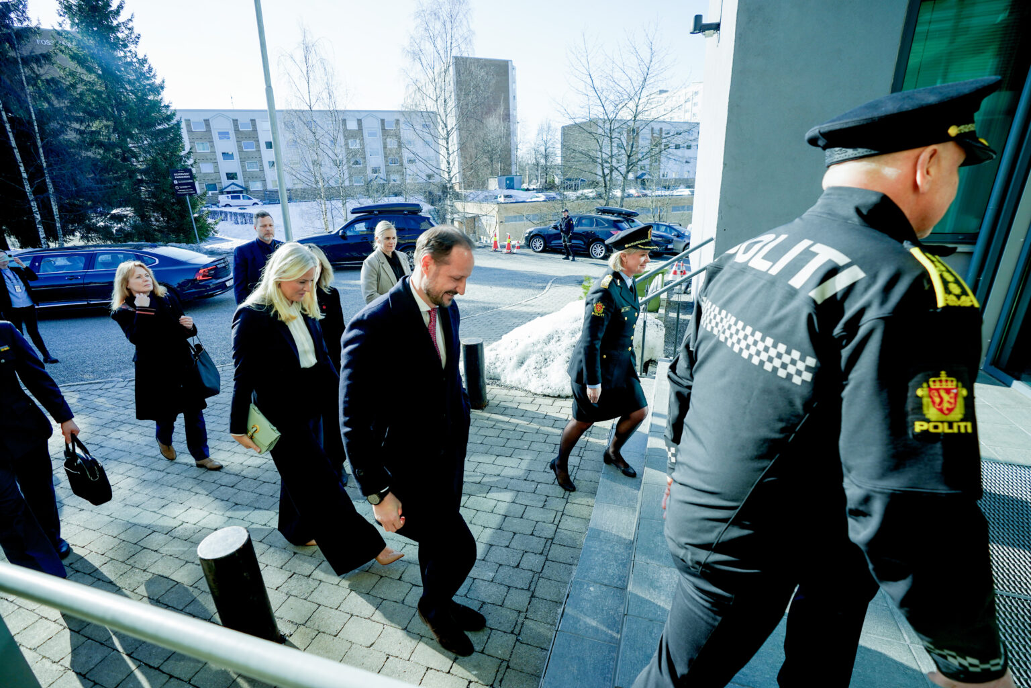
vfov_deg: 73.7
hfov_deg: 96.7
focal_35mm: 16
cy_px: 344
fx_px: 458
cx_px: 516
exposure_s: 1/400
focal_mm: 16
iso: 100
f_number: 4
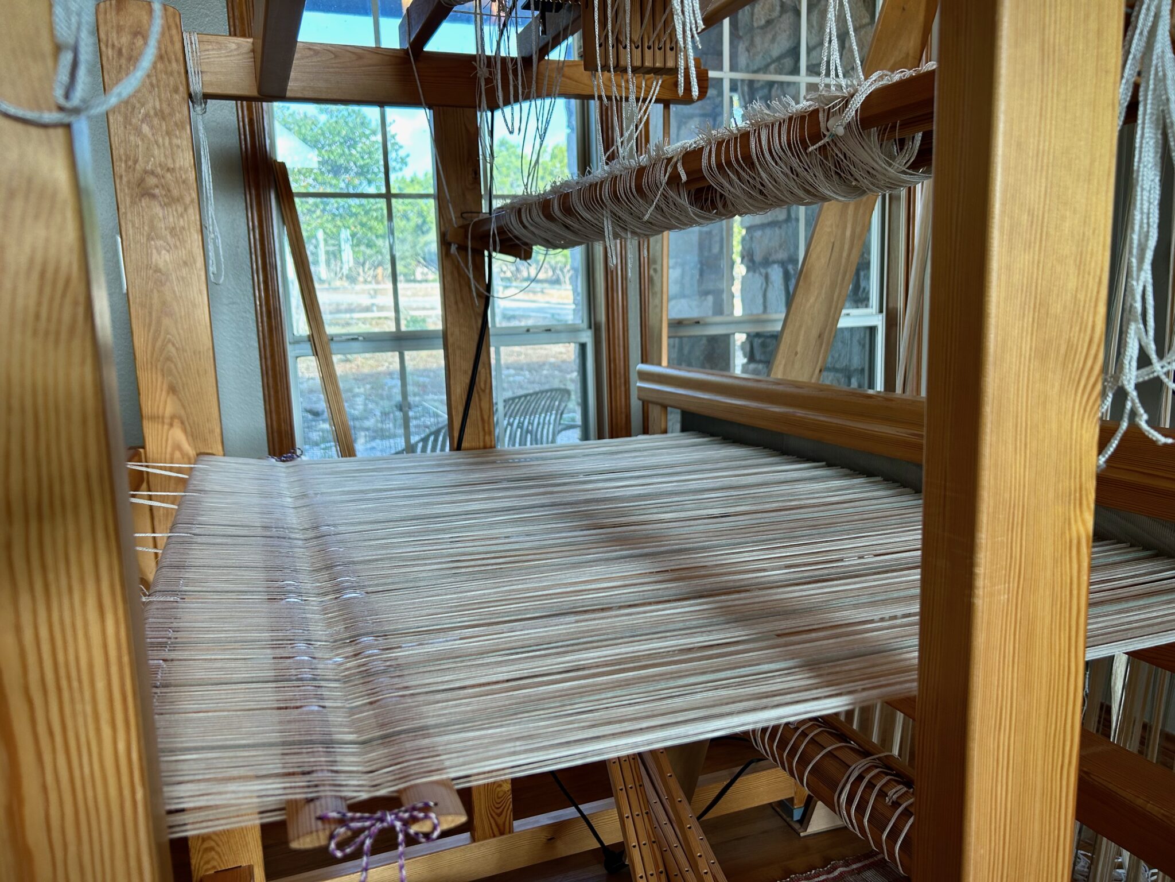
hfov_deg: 67.3
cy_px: 441
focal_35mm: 26
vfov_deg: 53.1
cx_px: 588
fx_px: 883
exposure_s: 1/156
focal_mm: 5.7
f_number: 1.5
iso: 64
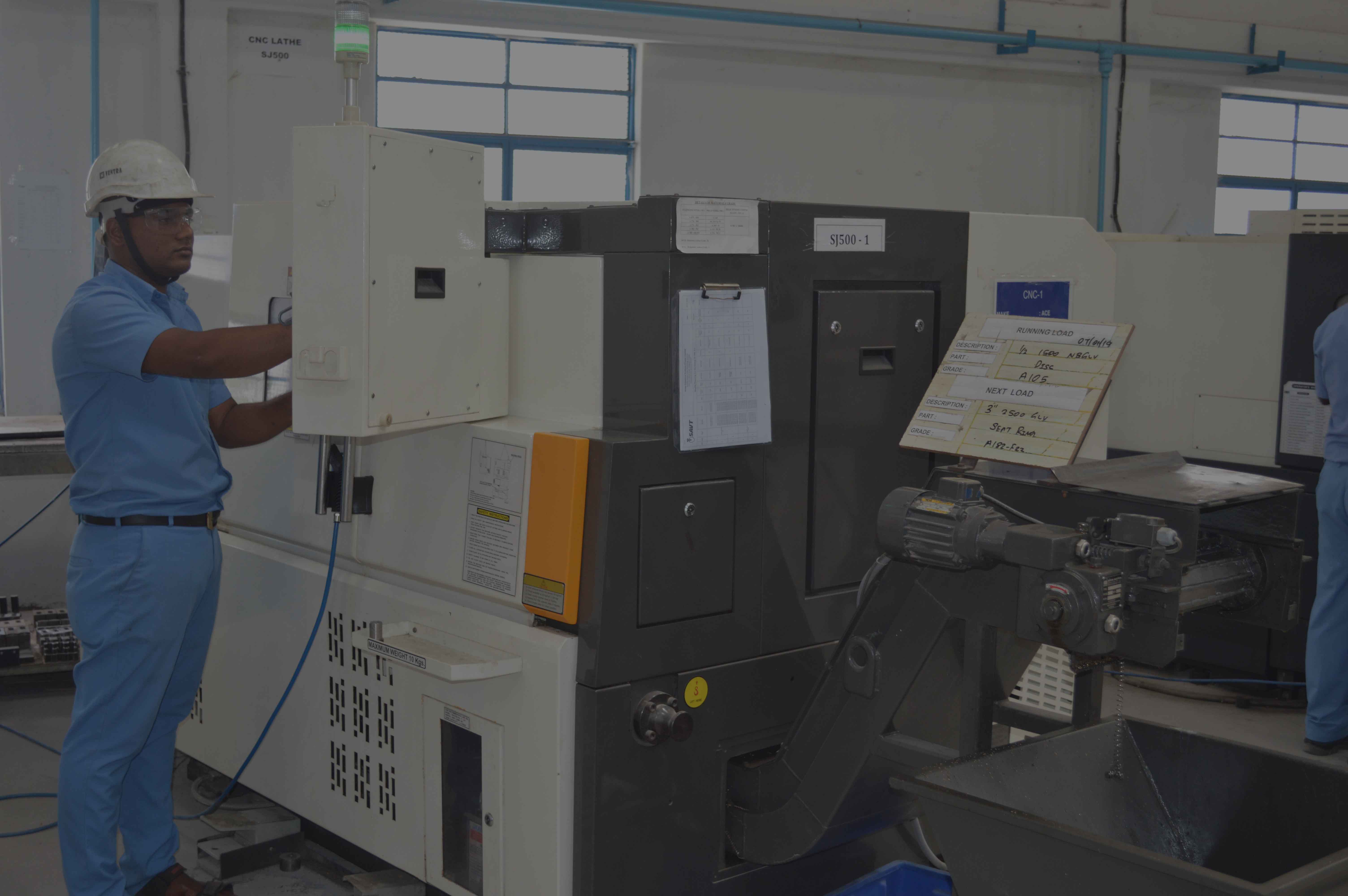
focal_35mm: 42
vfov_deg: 31.8
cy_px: 448
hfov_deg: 46.4
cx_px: 674
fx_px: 1571
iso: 400
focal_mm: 28
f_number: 4.5
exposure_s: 1/60
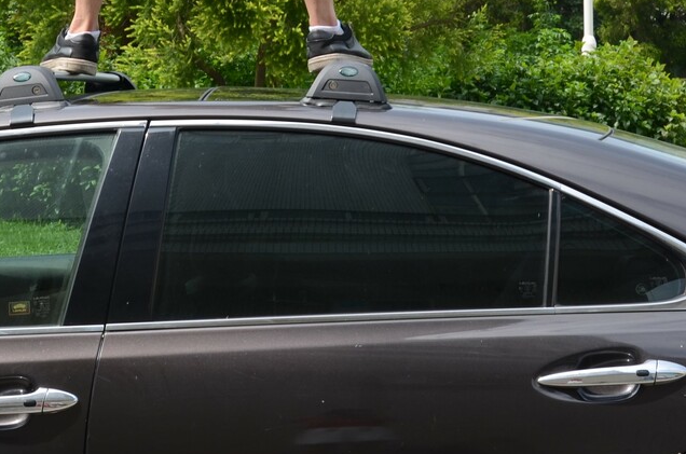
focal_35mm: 58
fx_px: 1103
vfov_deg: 23.1
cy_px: 143
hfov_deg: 33.8
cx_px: 169
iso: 100
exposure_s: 1/160
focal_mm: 24
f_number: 6.3
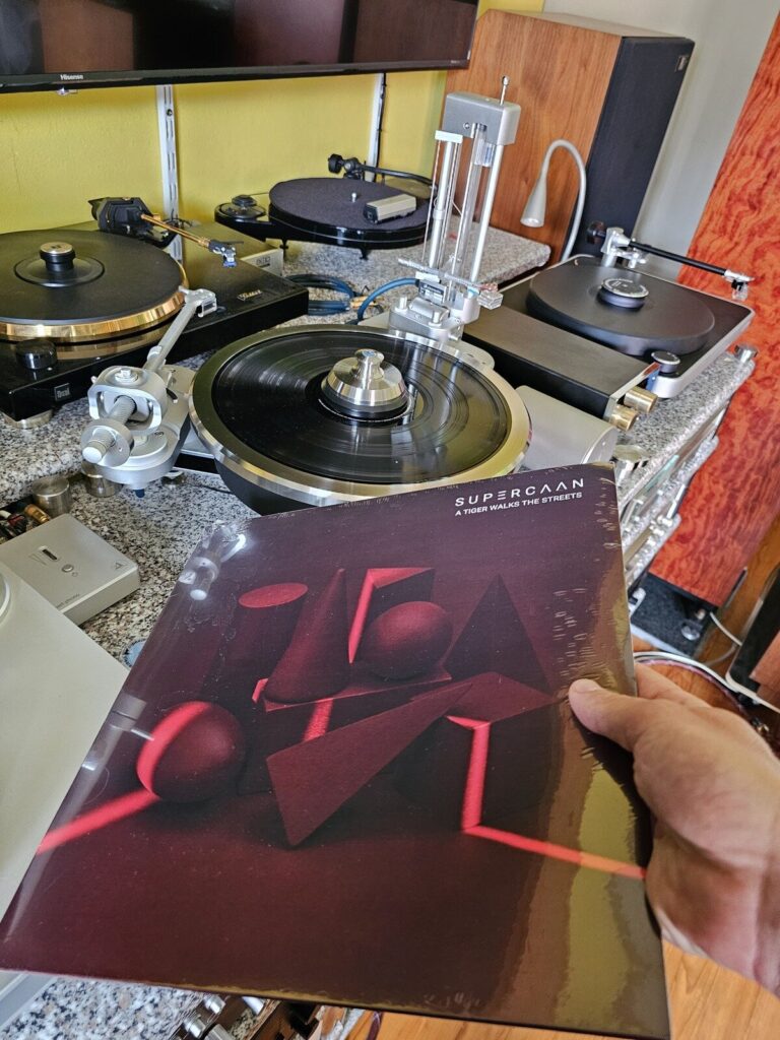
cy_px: 520
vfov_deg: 73.9
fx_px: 691
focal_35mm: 23
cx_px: 390
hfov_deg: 58.9
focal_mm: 6.3
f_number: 1.7
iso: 640
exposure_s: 1/30
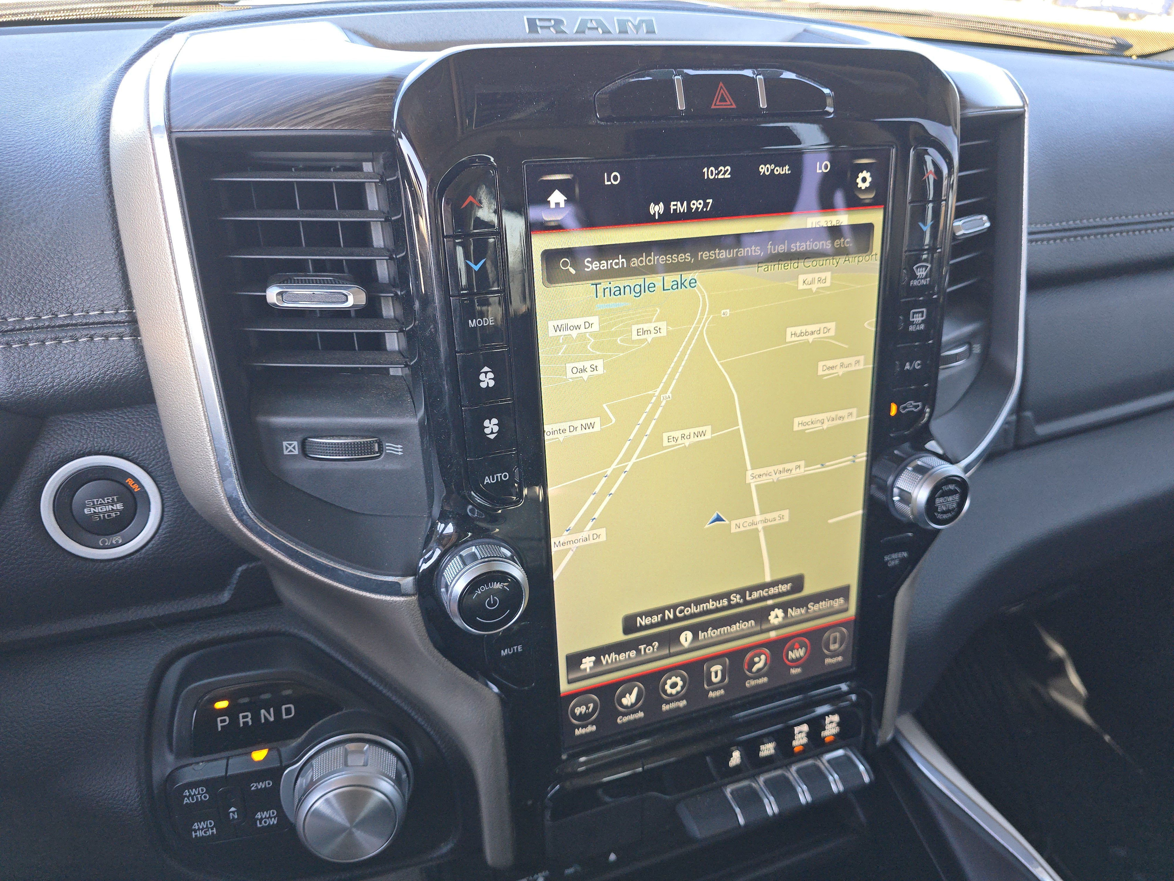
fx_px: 780
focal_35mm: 23
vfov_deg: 58.9
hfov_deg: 73.9
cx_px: 587
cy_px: 440
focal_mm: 6.3
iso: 100
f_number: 1.7
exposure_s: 1/180
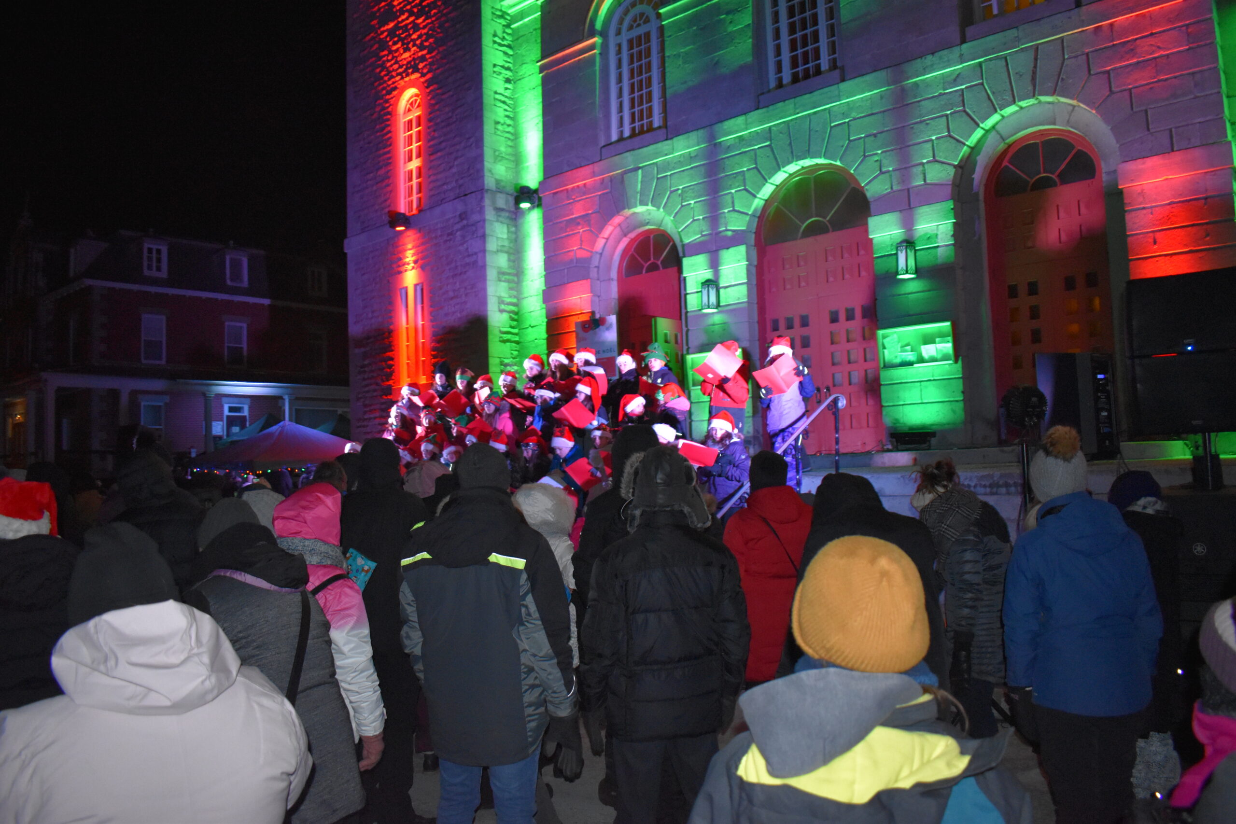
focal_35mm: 27
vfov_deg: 47.9
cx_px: 618
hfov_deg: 67.4
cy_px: 412
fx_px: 927
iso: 2800
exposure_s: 1/60
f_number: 3.5
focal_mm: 18
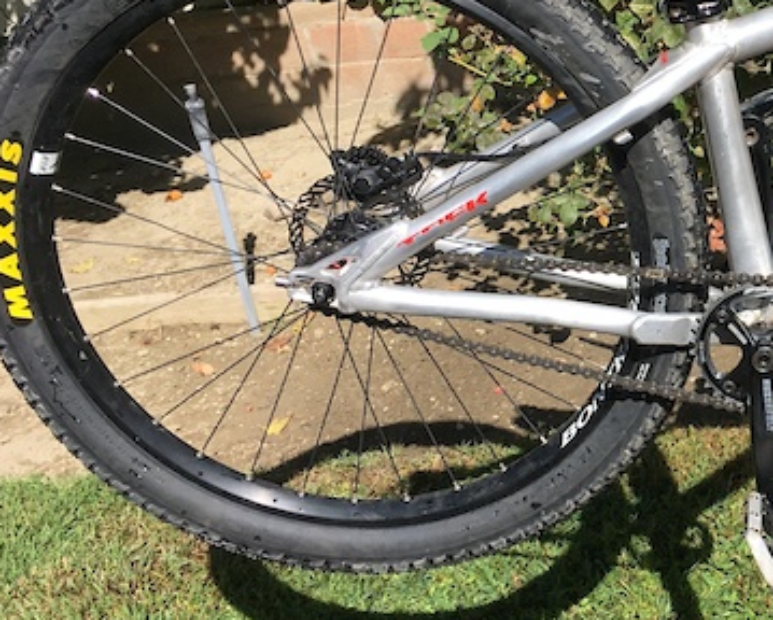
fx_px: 1443
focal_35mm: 63
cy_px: 235
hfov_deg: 27.6
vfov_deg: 24.2
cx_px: 840
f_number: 2.2
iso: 25
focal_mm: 4.15
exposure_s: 1/1202
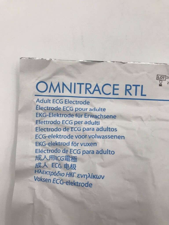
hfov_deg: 49.7
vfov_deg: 63.4
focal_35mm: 28
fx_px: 182
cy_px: 112
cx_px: 84
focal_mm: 3.99
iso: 20
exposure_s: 1/163
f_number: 1.8
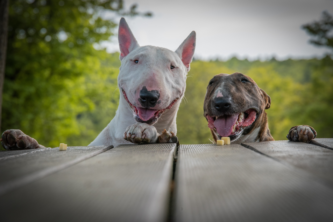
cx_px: 166
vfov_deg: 13.1
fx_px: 972
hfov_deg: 19.4
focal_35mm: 105
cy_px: 111
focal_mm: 105
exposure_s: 1/640
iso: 1000
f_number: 8
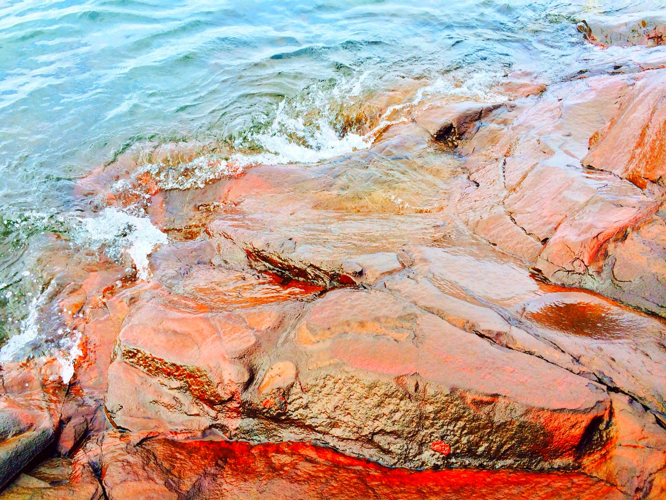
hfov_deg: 60.0
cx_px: 333
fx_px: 577
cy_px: 250
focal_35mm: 30
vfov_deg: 46.8
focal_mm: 4.12
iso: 32
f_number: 2.2
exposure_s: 1/427
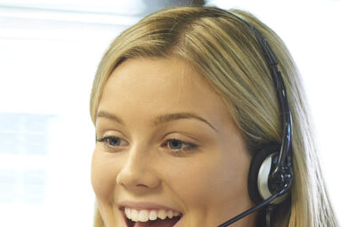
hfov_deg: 6.4
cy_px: 324
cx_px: 80
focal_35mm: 323
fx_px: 3059
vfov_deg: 4.2
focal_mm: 105
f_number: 2.8
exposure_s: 1/125
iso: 1000
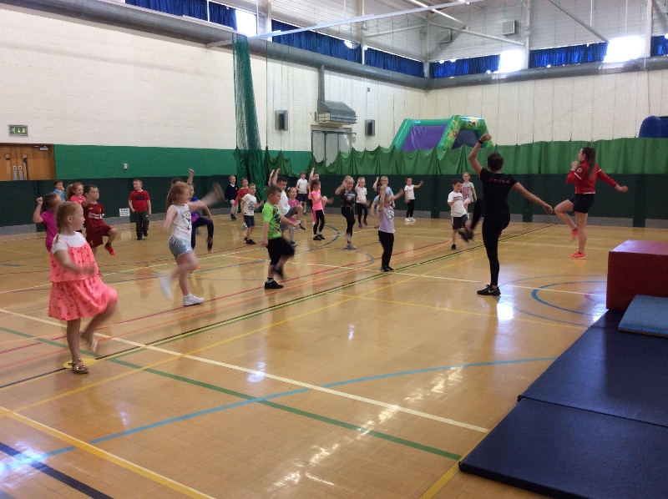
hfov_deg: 56.9
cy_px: 250
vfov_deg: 44.1
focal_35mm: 32
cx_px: 334
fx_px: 617
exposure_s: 1/25
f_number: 2.4
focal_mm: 3.3
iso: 50
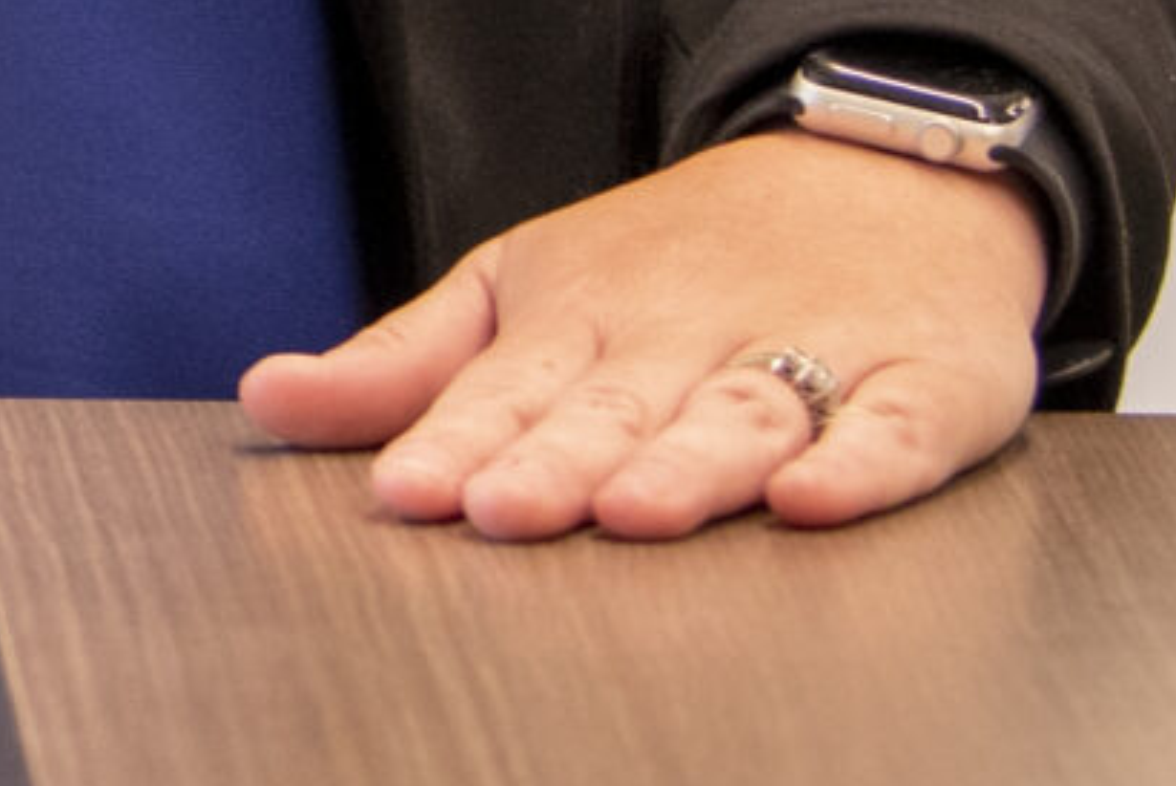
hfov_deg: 3.1
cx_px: -1775
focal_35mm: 655
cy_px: -1416
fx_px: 21411
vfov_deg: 2.1
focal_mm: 70
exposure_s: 1/125
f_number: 2.8
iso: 400
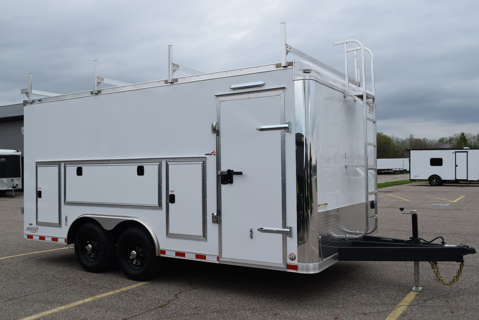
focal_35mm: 34
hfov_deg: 55.1
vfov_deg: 38.4
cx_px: 240
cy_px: 160
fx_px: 459
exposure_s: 1/320
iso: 200
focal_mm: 23
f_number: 9
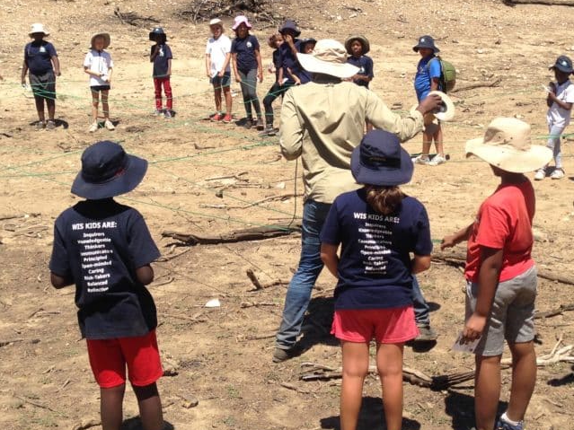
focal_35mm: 62
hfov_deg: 31.2
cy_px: 141
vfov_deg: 23.5
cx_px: 308
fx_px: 1028
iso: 50
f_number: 2.4
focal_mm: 4.12
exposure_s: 1/1391
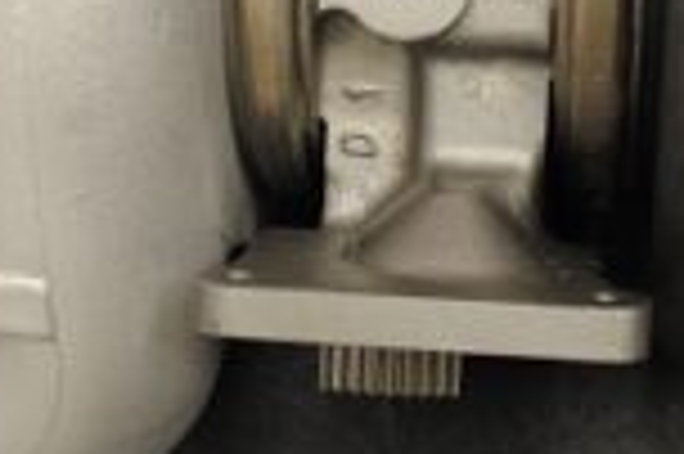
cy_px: -97
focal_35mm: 114
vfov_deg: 11.7
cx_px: 436
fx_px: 2164
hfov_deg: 17.9
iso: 400
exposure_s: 1/25
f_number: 4
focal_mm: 24
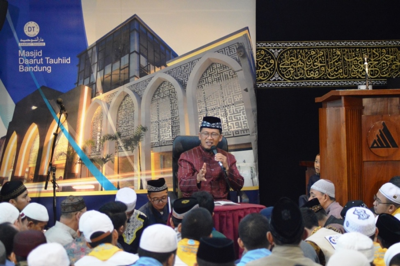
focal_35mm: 123
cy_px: 133
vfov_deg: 11.1
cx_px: 200
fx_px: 1365
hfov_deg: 16.7
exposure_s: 1/60
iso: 3200
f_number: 4
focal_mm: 82
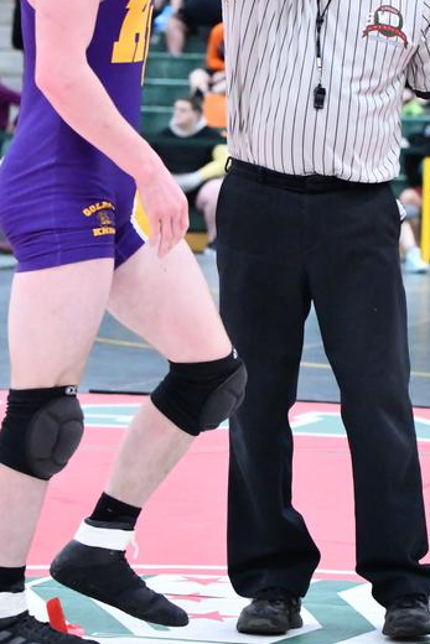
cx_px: 344
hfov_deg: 7.0
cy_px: 66
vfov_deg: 10.4
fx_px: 3527
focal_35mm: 197
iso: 20000
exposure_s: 1/640
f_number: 5
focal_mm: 100
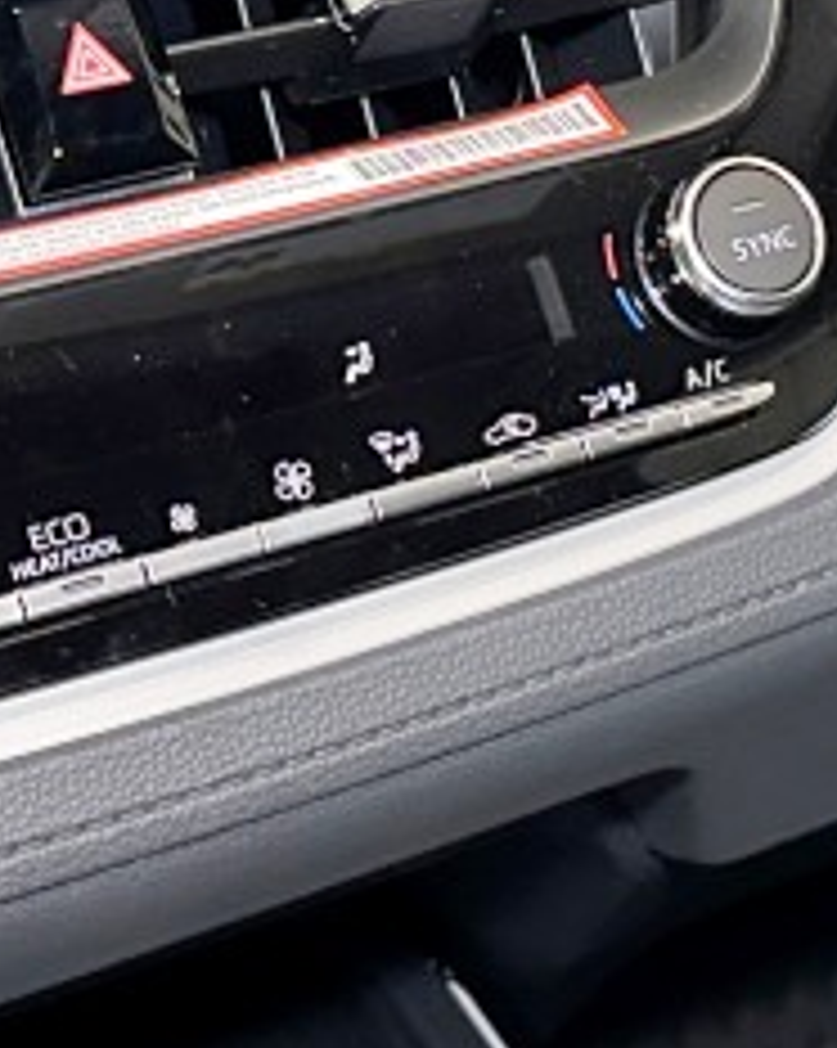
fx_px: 3194
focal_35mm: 103
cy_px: 166
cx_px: 603
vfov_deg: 18.4
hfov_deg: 14.9
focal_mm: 6.86
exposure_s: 1/40
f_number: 1.78
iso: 640
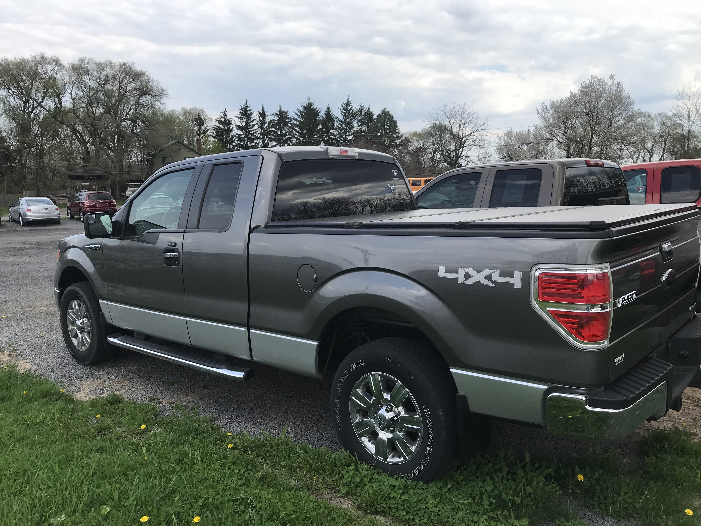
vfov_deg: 49.7
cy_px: 263
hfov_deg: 63.4
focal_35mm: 28
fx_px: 567
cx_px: 350
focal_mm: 3.99
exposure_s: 1/1368
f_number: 1.8
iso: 20
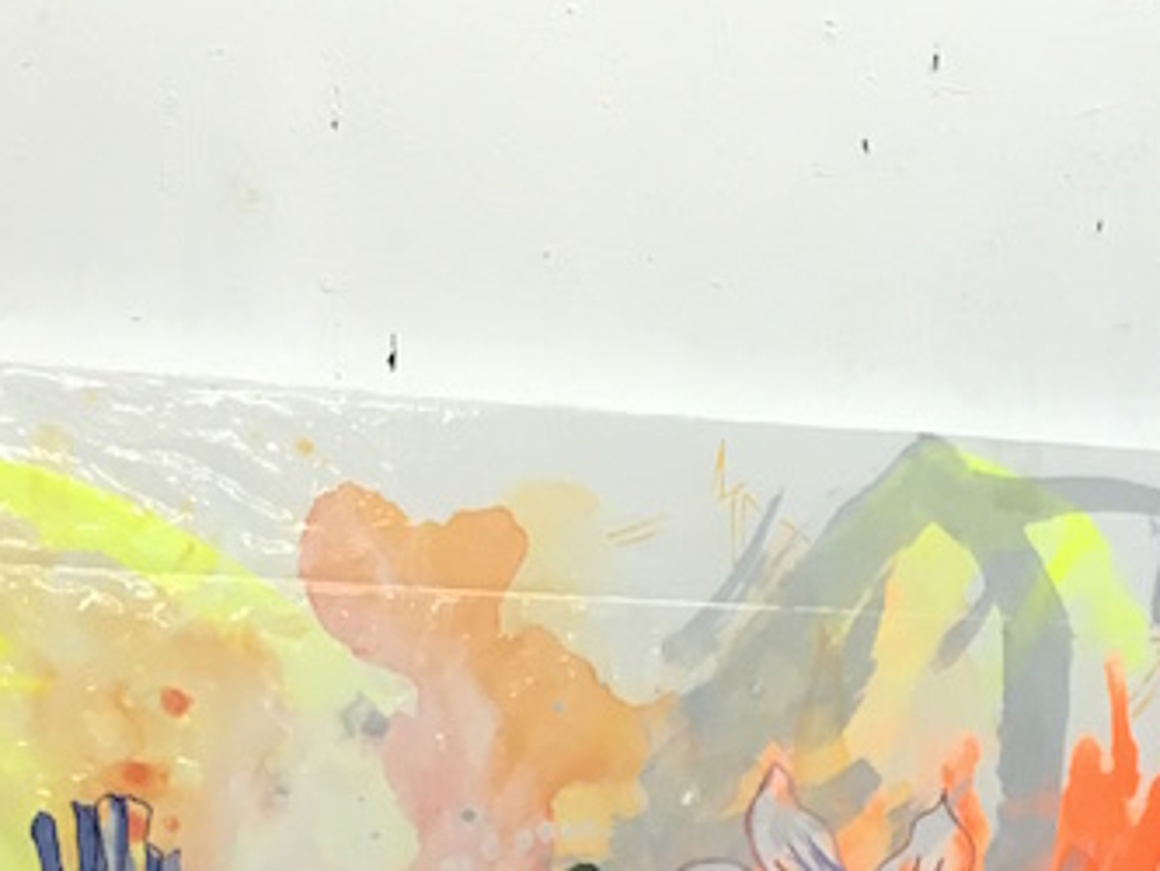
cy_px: 1543
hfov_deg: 16.1
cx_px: 864
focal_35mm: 122
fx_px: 4090
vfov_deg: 11.3
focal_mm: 4.15
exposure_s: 1/33
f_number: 2.2
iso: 40
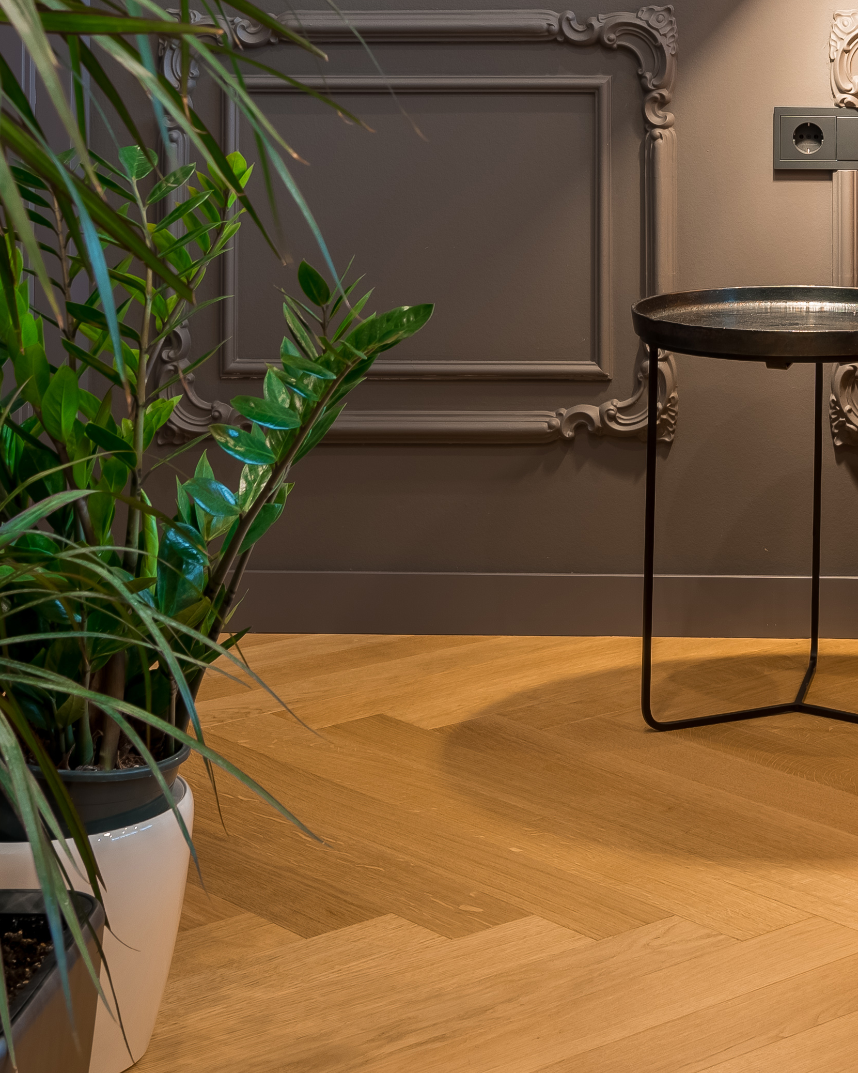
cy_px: -90
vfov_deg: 21.9
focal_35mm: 83
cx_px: 766
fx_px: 2634
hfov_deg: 18.2
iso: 200
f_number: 8
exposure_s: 1/15
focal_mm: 31
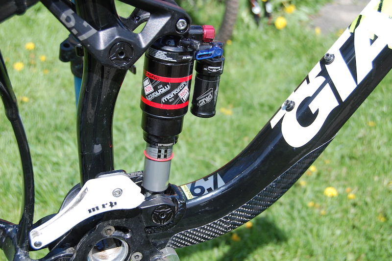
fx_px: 653
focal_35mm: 60
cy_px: 130
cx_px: 196
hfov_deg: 33.4
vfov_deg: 22.6
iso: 200
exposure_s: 1/320
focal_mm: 40
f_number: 9
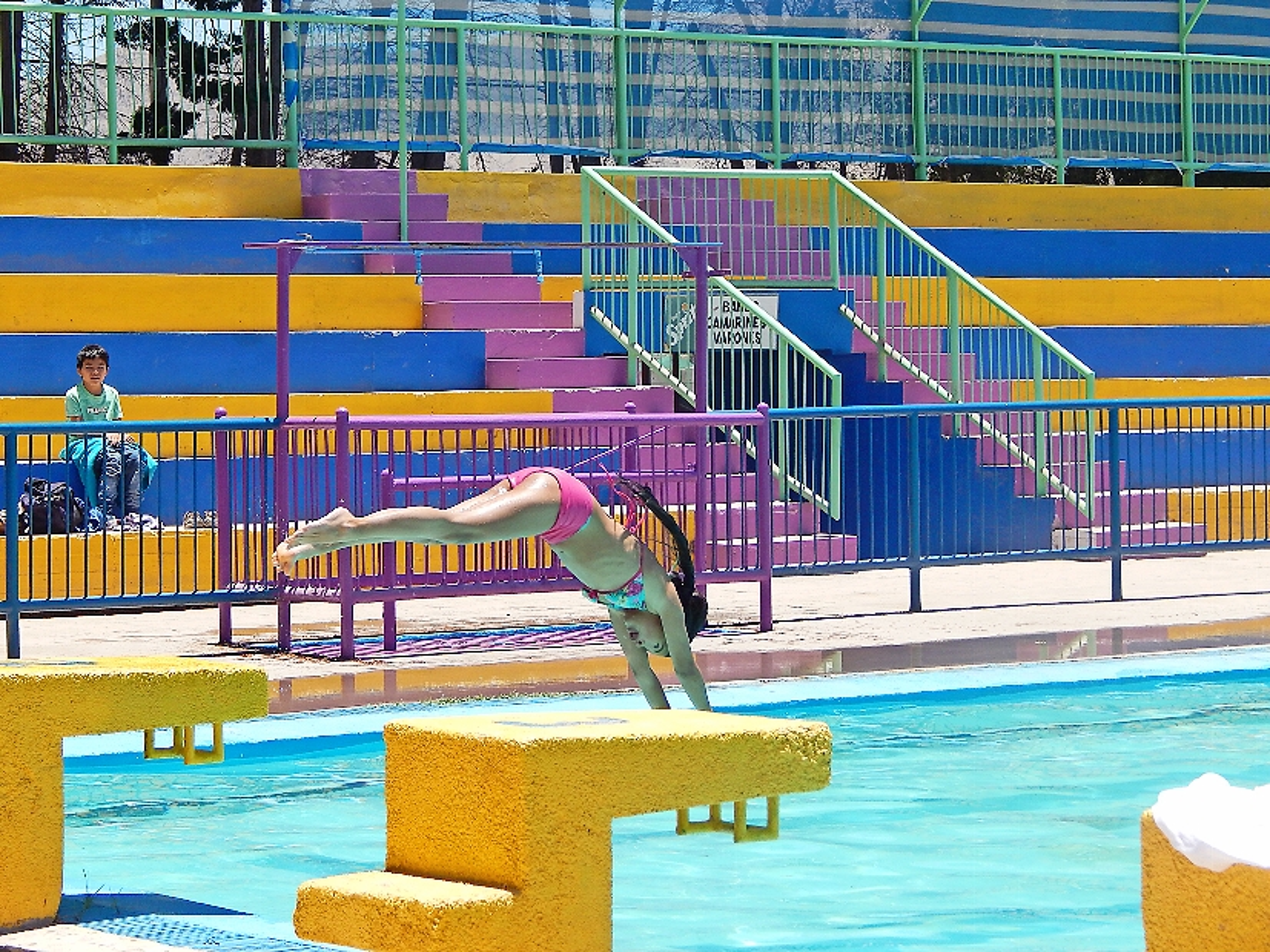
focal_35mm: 115
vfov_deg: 12.9
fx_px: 4219
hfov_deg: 17.1
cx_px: 635
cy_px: 476
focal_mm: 20.5
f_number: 4.6
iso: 125
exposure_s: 1/640
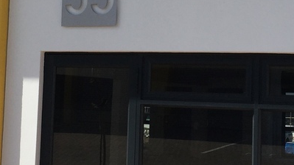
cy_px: 23
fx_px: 740
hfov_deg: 22.5
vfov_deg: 12.6
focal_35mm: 95
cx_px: 139
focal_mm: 4.15
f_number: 2.2
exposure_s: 1/2825
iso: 32
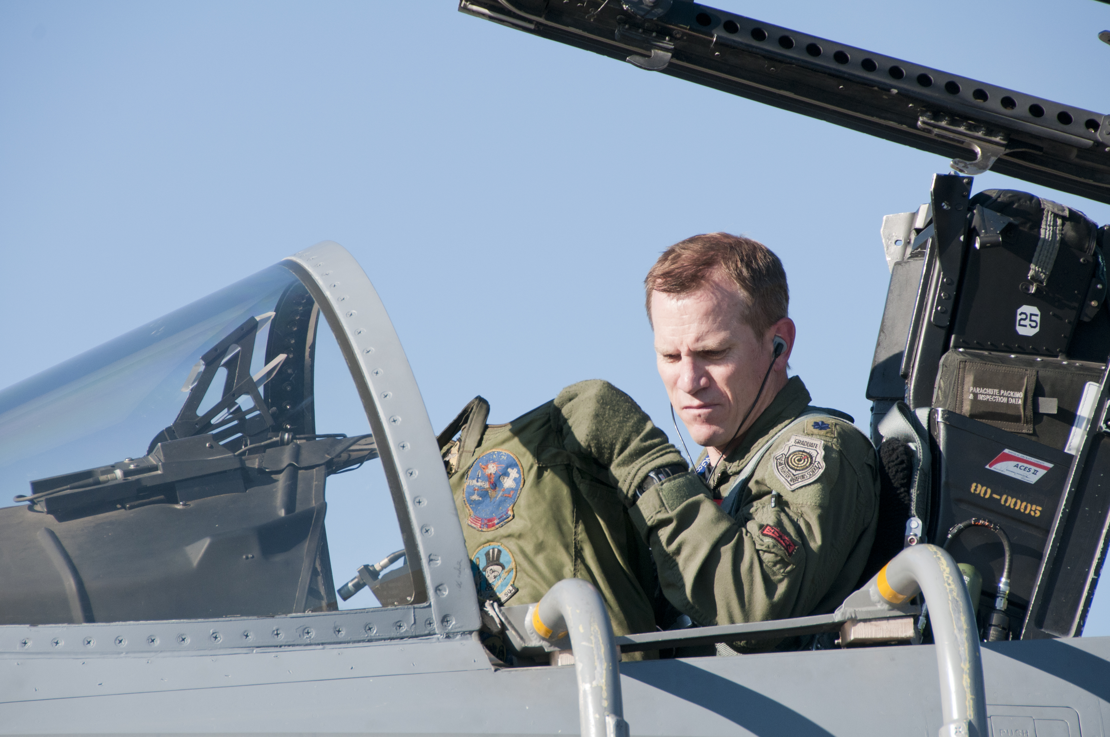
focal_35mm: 300
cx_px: 555
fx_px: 9239
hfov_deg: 6.9
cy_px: 368
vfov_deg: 4.6
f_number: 9
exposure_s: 1/640
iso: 400
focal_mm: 200
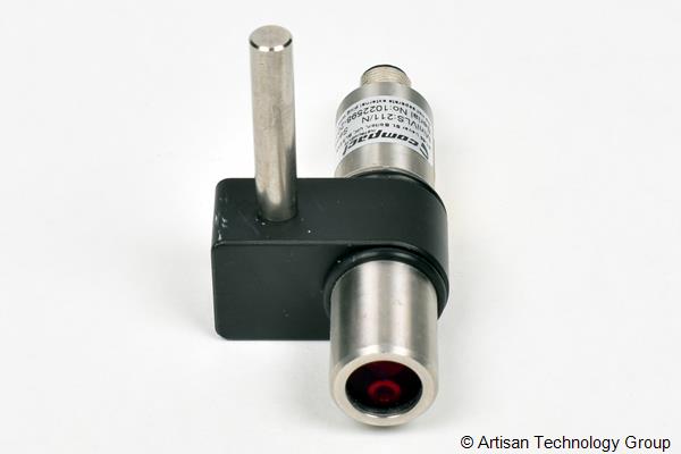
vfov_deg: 23.8
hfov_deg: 35.1
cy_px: 227
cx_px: 340
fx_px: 1078
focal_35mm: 57
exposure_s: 1/200
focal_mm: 38
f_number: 10
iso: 100
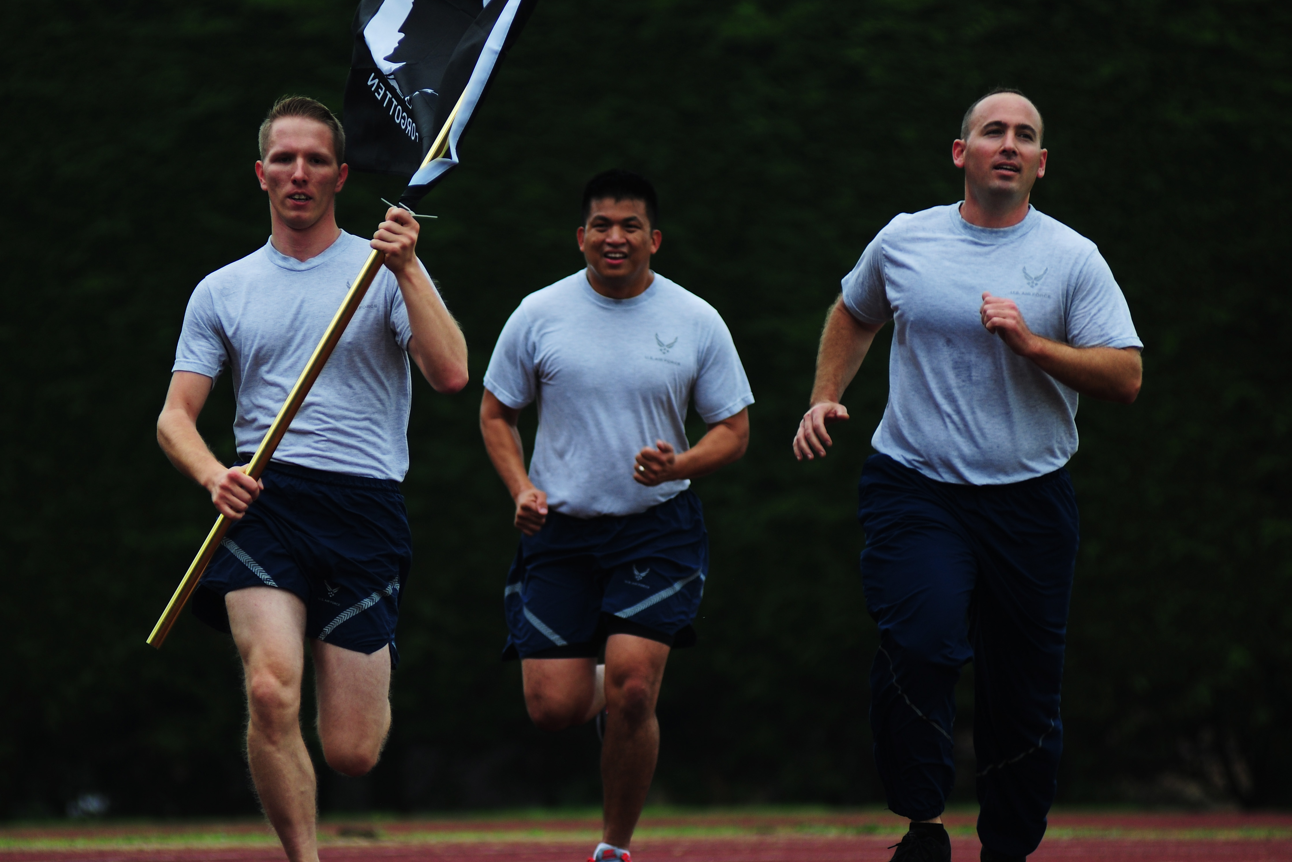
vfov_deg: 5.5
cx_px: 434
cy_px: 519
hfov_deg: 8.2
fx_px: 8972
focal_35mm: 250
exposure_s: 1/640
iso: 125
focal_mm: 185
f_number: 2.8
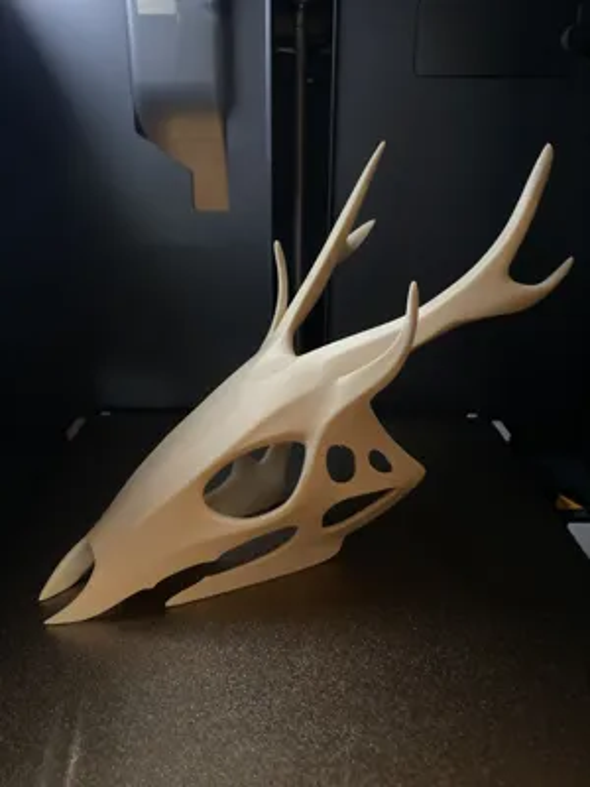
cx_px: 295
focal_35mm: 26
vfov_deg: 67.3
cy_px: 394
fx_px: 591
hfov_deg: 53.1
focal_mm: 4.25
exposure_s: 1/25
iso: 1000
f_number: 1.8
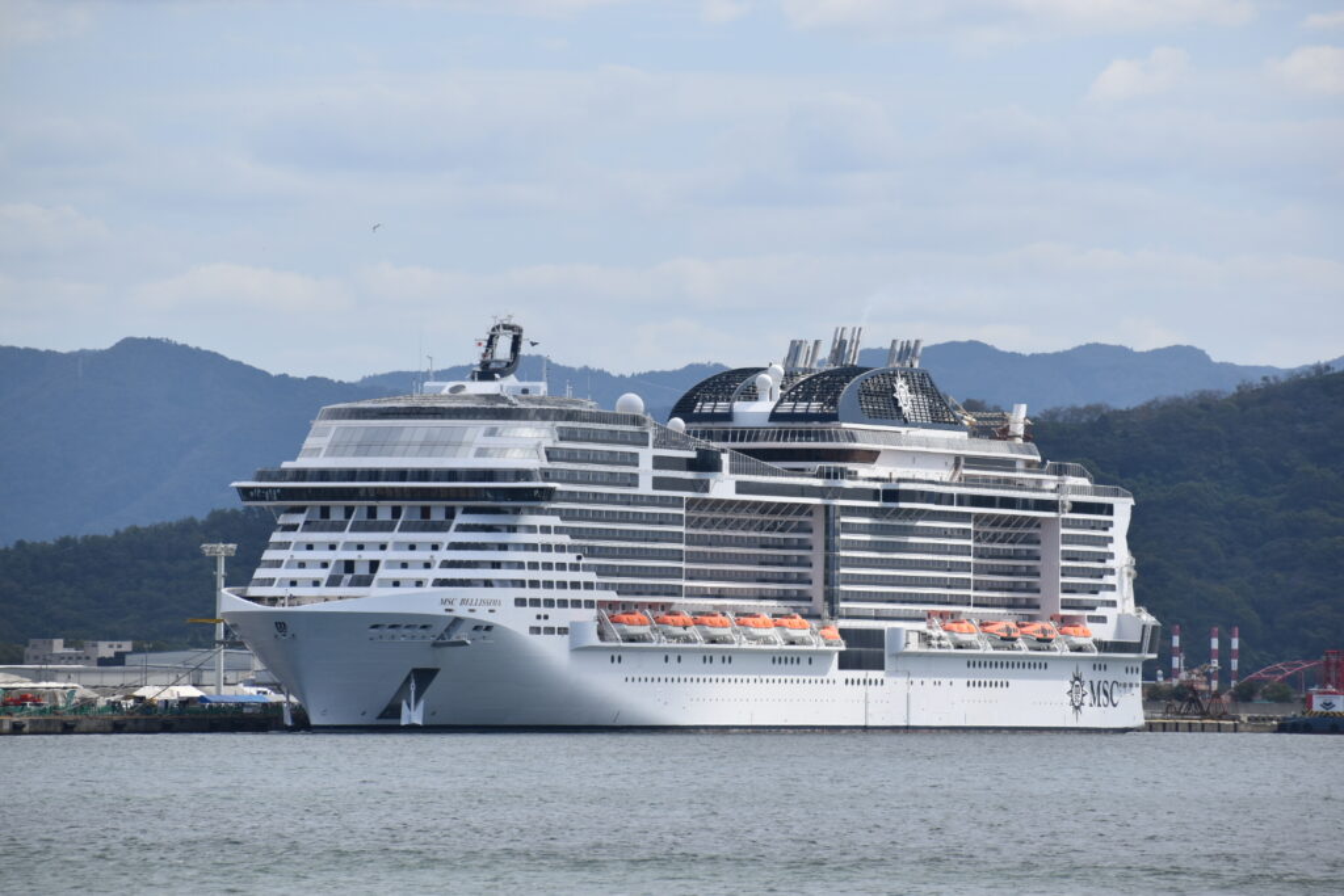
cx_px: 672
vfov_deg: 5.1
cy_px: 448
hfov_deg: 7.6
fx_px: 10081
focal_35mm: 270
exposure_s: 1/1000
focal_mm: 180
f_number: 8
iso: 200
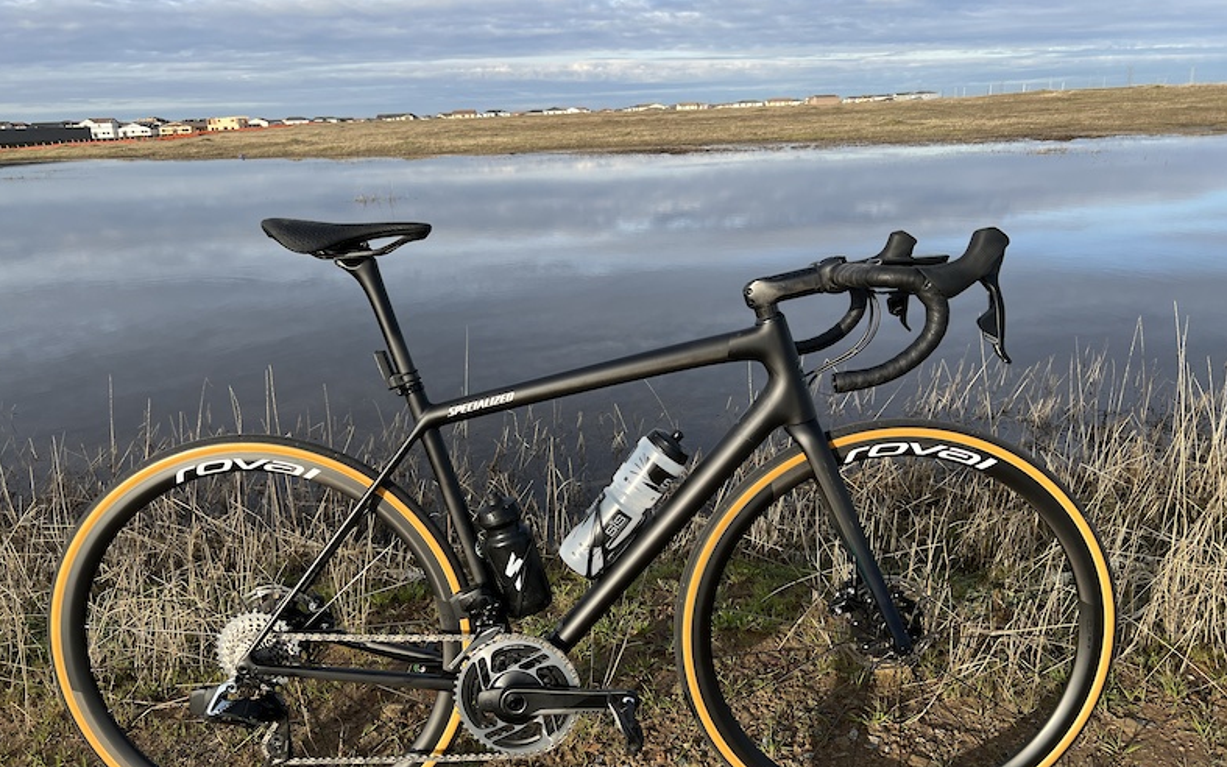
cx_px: 613
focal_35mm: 28
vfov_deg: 44.5
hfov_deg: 66.5
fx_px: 936
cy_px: 430
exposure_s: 1/1698
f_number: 1.5
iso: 50
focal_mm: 5.7
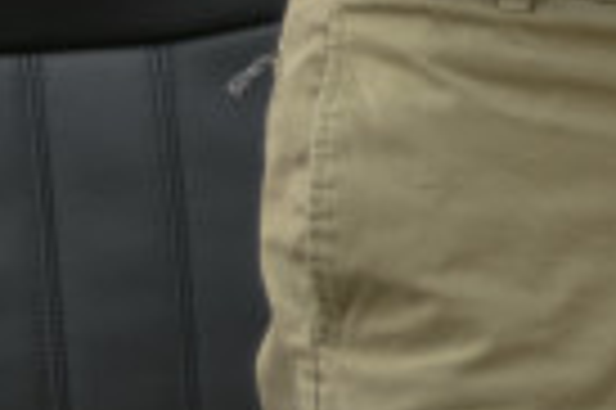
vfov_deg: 3.3
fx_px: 6905
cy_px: -867
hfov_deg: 4.9
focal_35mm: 404
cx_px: 1686
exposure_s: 1/80
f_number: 4.8
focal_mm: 36
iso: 400
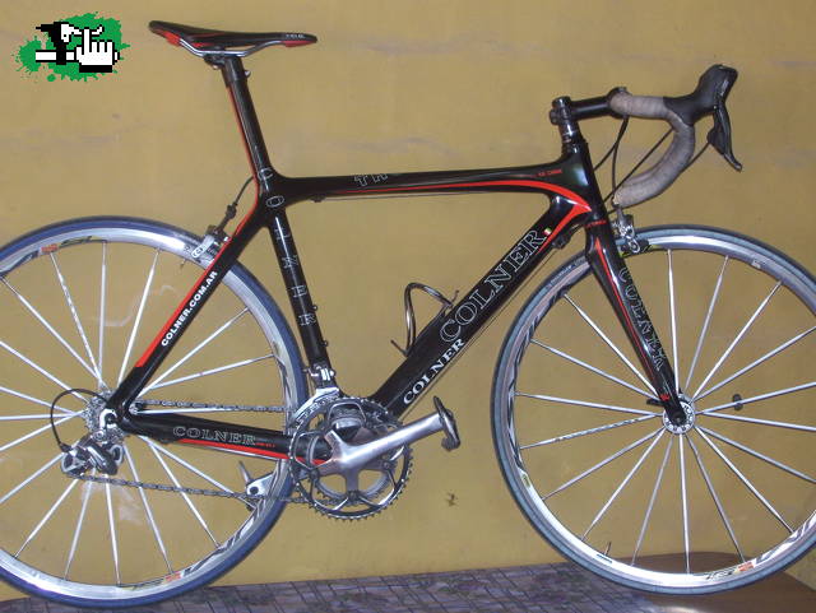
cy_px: 306
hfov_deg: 27.8
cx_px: 408
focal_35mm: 70
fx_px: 1651
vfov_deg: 21.0
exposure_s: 1/80
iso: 200
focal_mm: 11.6
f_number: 4
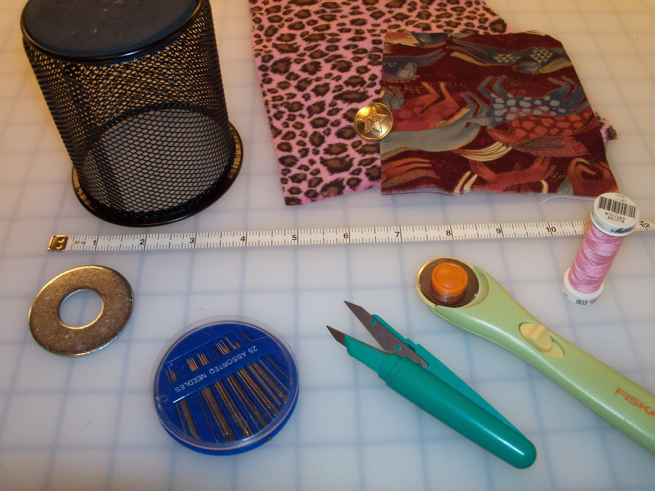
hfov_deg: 52.6
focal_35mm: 35
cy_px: 246
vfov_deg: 40.7
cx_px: 328
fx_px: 662
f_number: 3
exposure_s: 1/30
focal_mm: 6.3
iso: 100
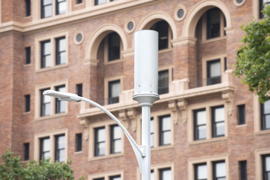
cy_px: 90
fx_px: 1500
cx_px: 135
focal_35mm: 200
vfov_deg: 6.9
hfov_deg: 10.3
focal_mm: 200
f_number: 5.6
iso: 640
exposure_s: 1/1000
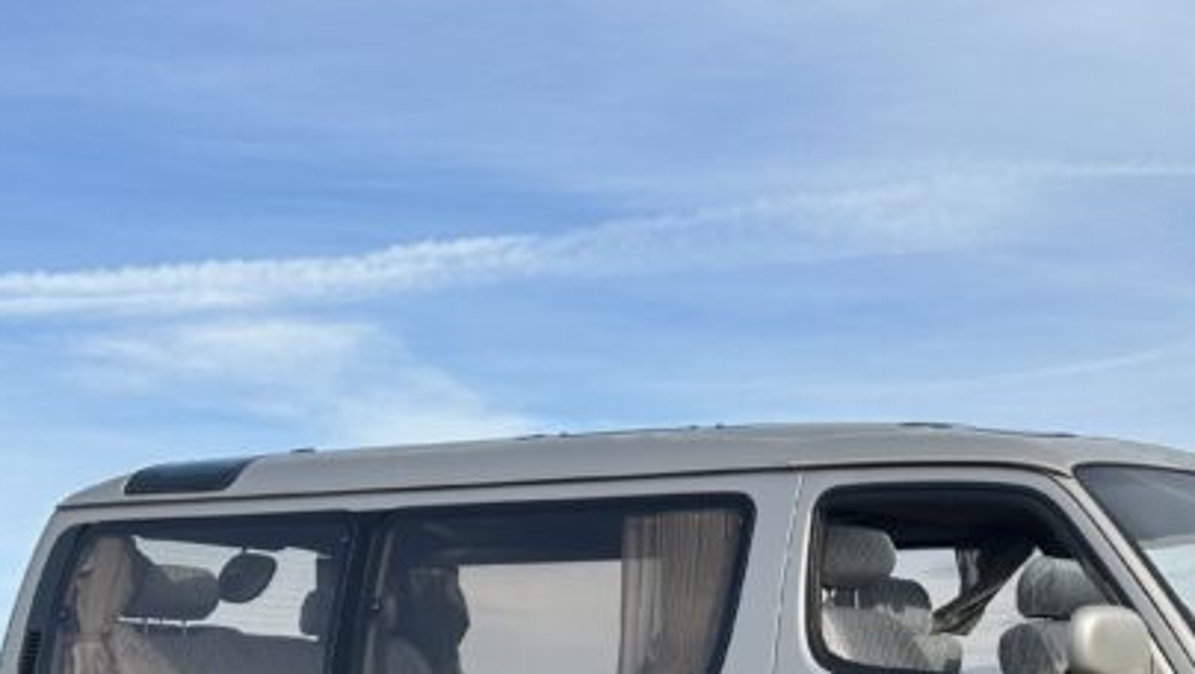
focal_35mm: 97
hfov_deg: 21.8
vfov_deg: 12.3
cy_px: 755
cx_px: 855
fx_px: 3076
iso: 64
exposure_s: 1/3058
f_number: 1.78
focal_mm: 6.86
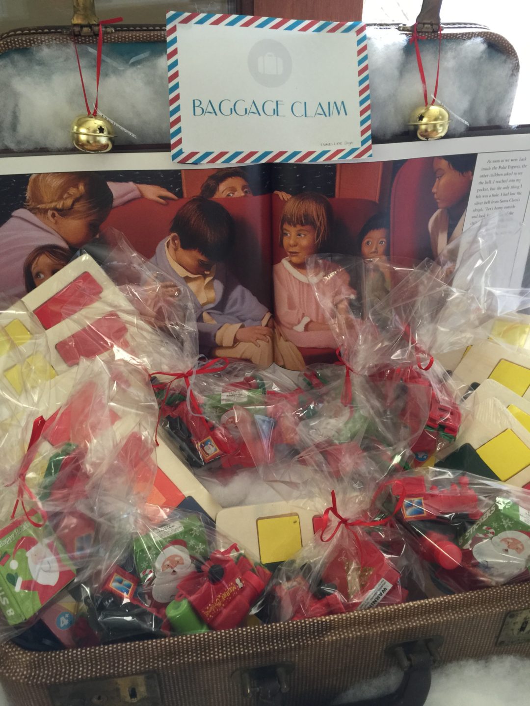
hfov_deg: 48.2
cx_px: 265
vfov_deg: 61.7
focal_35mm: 29
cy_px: 353
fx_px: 592
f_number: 2.2
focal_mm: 4.15
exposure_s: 1/15
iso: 64
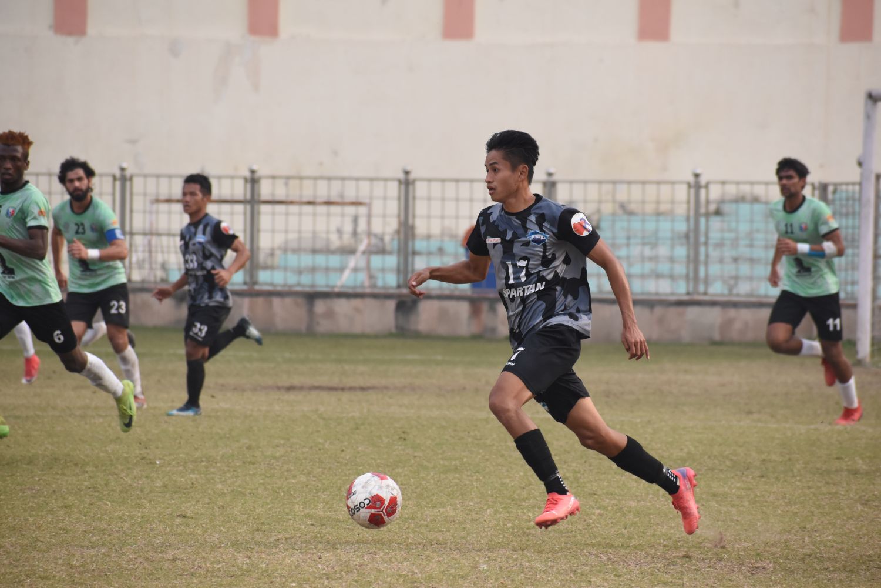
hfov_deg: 7.2
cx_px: 440
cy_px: 294
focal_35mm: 285
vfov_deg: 4.8
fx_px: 6974
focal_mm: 190
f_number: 5.3
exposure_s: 1/1250
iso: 800
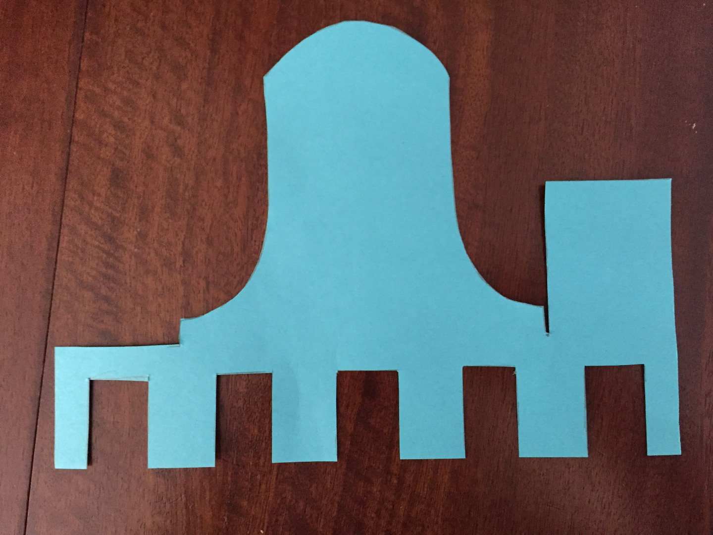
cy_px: 268
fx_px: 597
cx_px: 356
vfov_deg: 48.2
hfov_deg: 61.7
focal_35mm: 29
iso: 500
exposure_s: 1/15
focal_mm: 4.15
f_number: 2.2
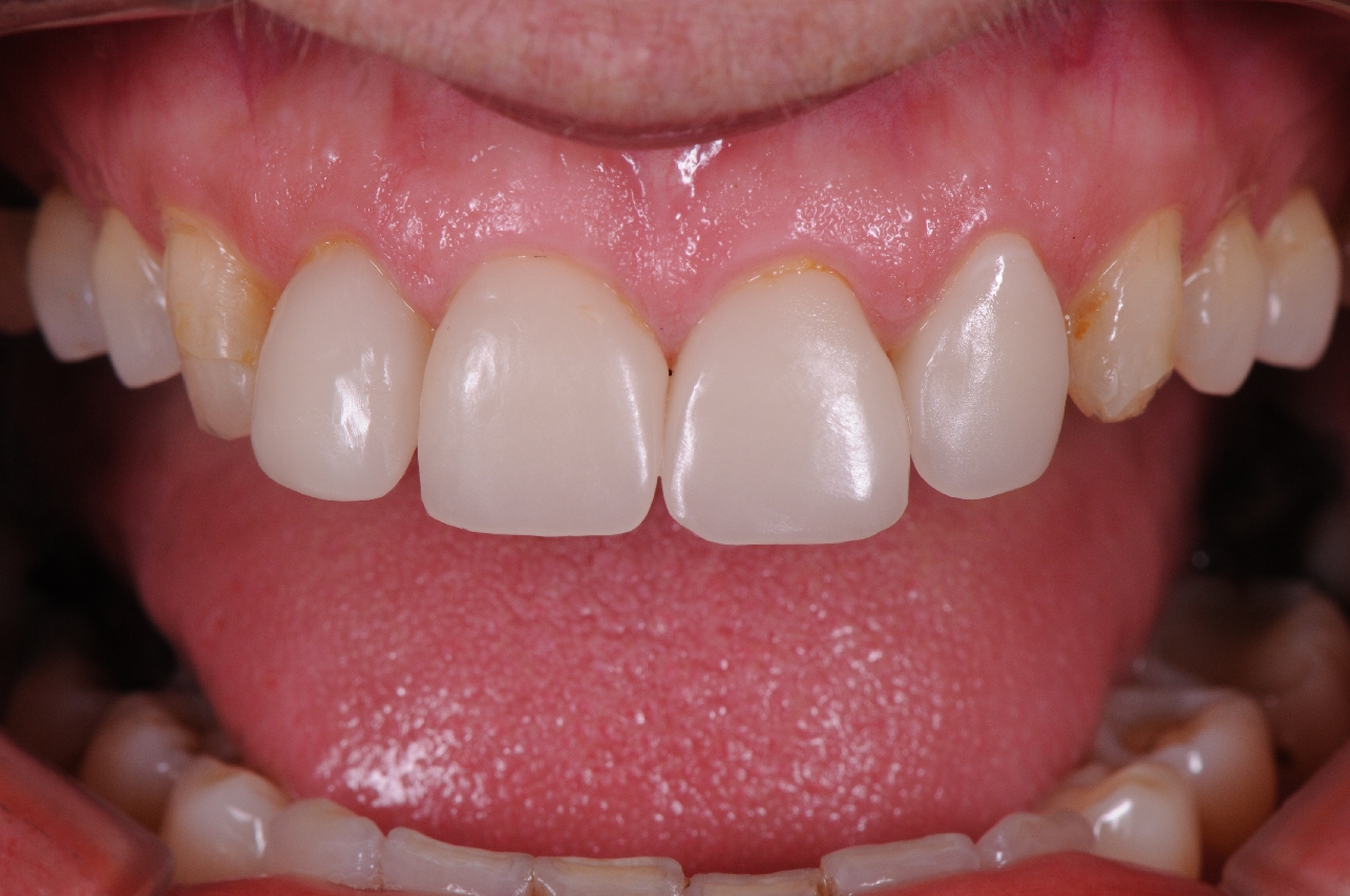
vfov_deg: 8.7
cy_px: 448
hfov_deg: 13.1
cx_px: 675
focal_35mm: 158
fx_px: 5899
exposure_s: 1/160
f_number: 20
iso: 320
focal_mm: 105
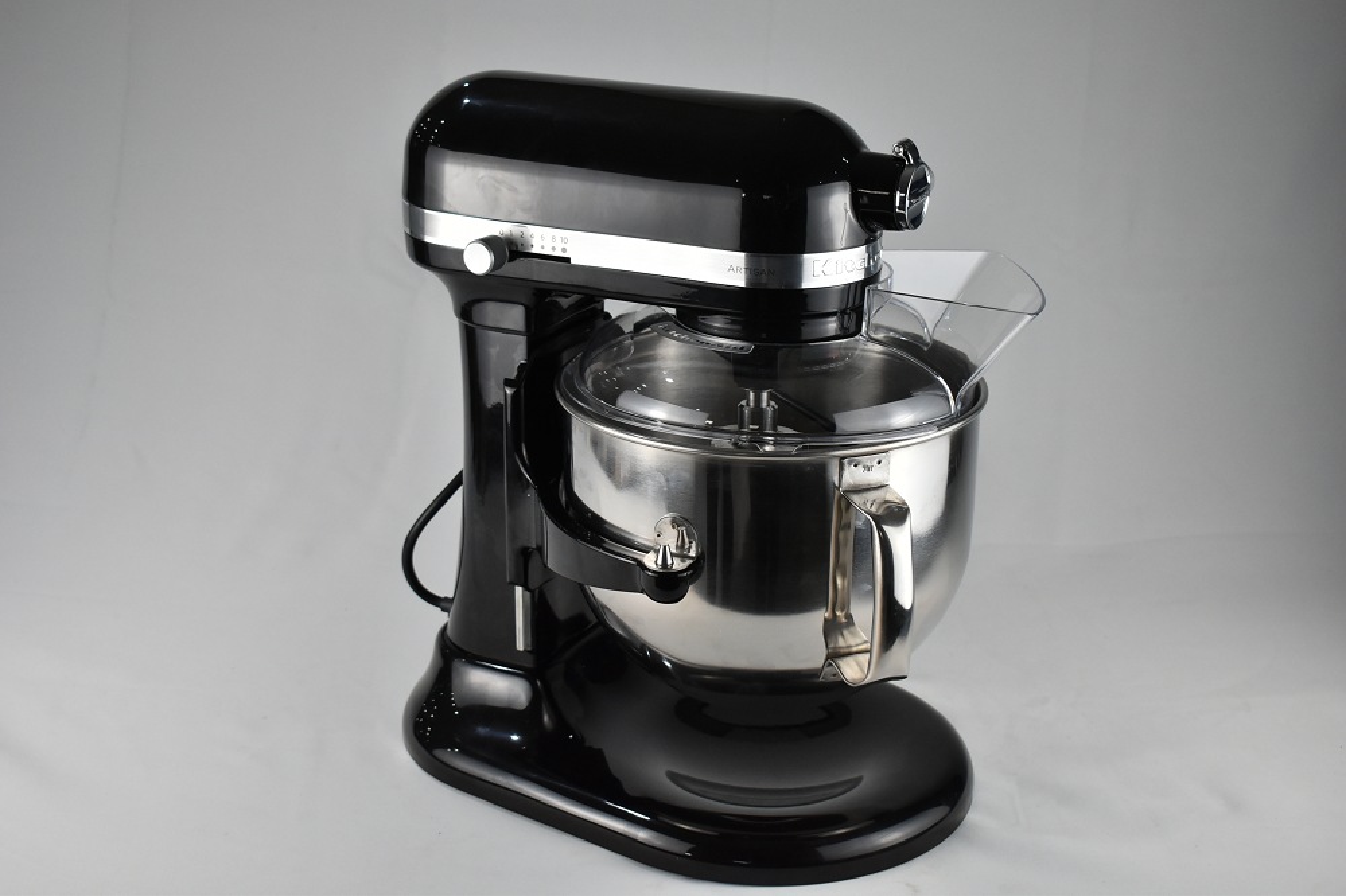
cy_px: 448
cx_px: 673
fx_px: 2018
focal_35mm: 54
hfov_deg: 36.9
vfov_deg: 25.0
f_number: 5
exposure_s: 1/320
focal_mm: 36
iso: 800
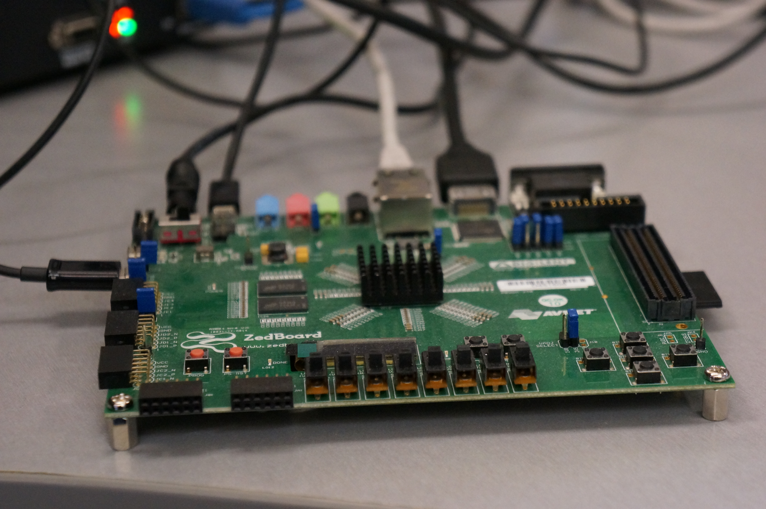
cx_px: 383
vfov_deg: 16.5
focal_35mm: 82
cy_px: 254
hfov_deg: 24.6
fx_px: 1754
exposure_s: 1/100
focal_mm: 55
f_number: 5.6
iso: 3200
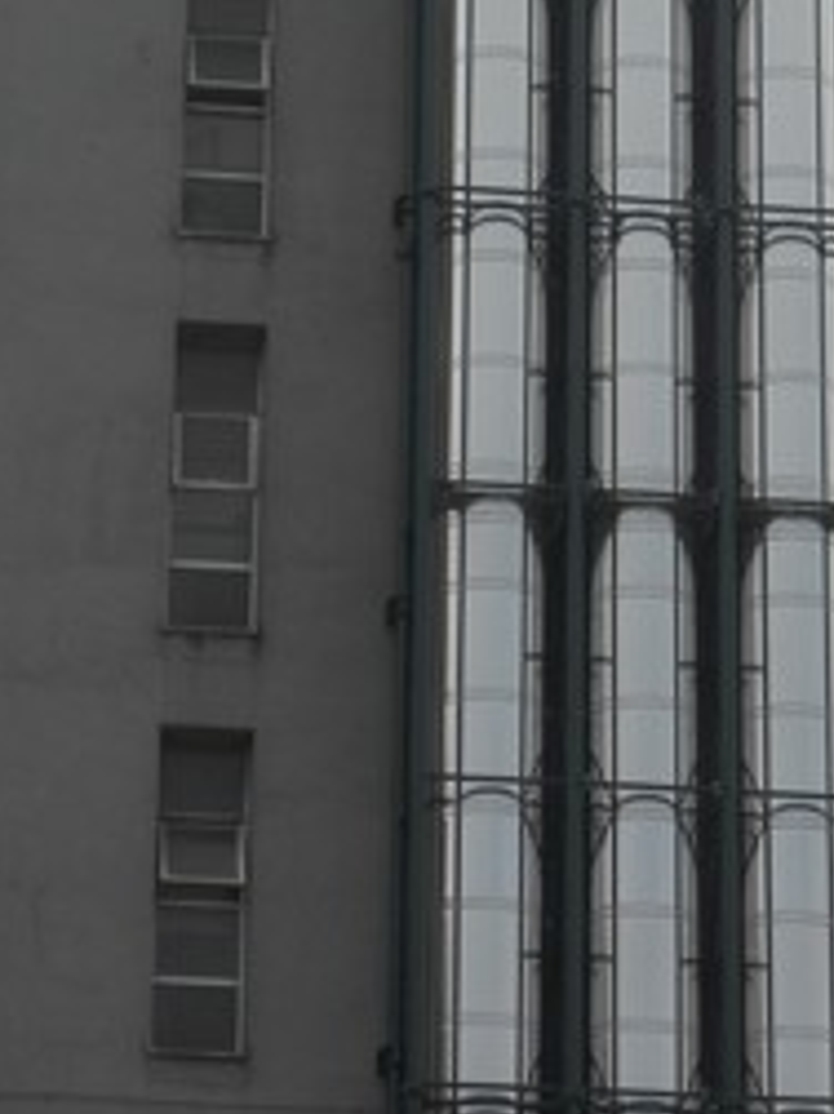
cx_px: 688
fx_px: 5916
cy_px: 146
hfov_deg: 8.0
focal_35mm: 184
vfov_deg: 10.7
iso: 80
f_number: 5.9
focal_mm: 13.9
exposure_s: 1/400
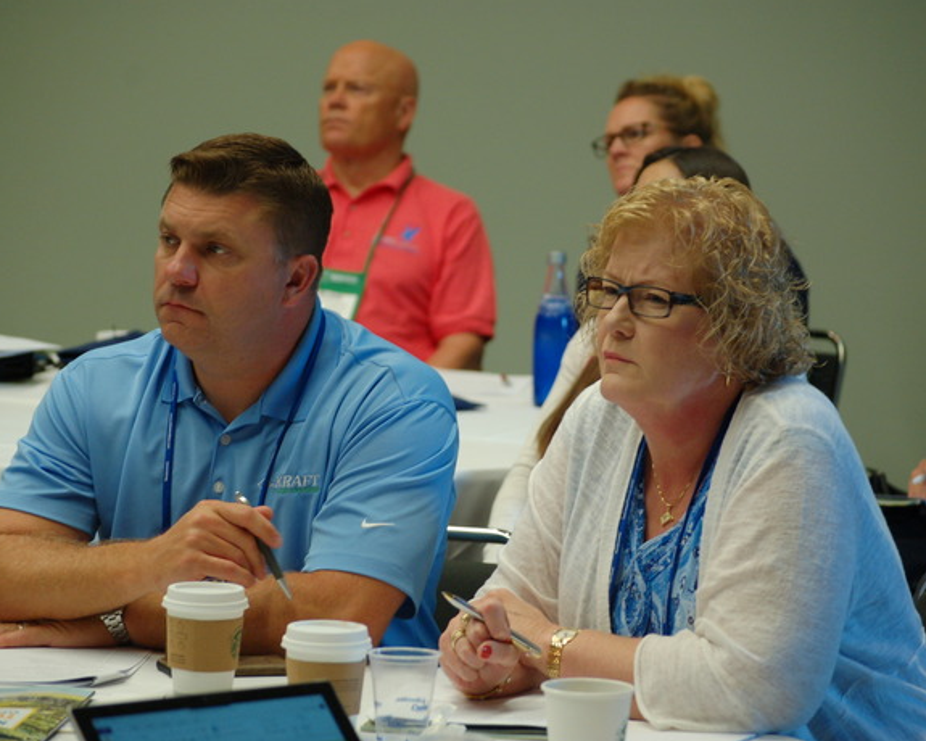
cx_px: 461
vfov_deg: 10.5
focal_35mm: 147
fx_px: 4029
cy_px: 369
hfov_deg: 13.1
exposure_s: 1/60
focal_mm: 86
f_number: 4.5
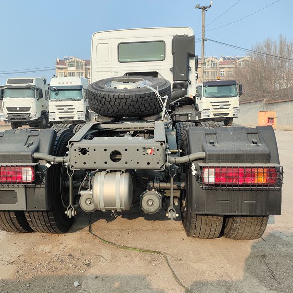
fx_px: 287
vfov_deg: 54.0
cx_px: 121
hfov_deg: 53.8
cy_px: 148
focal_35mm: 30
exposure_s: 1/1042
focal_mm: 4.71
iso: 50
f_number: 1.79
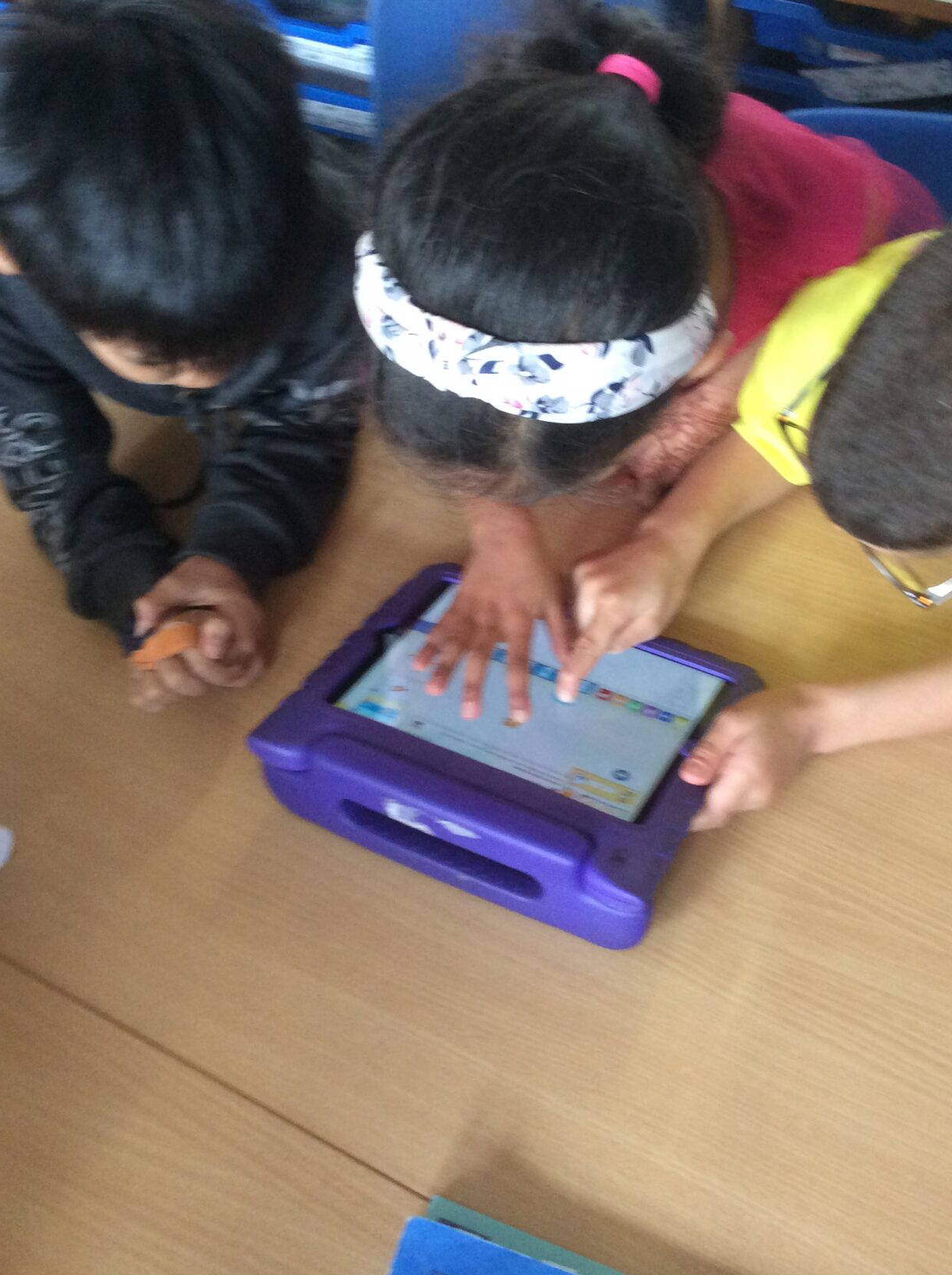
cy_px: 629
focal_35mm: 39
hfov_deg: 36.6
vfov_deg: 47.9
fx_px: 1434
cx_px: 575
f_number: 2.4
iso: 160
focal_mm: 3.3
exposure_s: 1/25
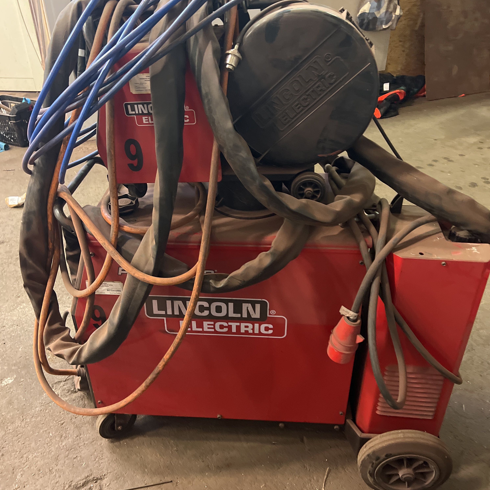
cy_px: 222
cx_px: 243
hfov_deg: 52.5
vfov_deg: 52.5
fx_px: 496
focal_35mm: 31
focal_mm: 5.7
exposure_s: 1/33
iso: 640
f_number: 1.5
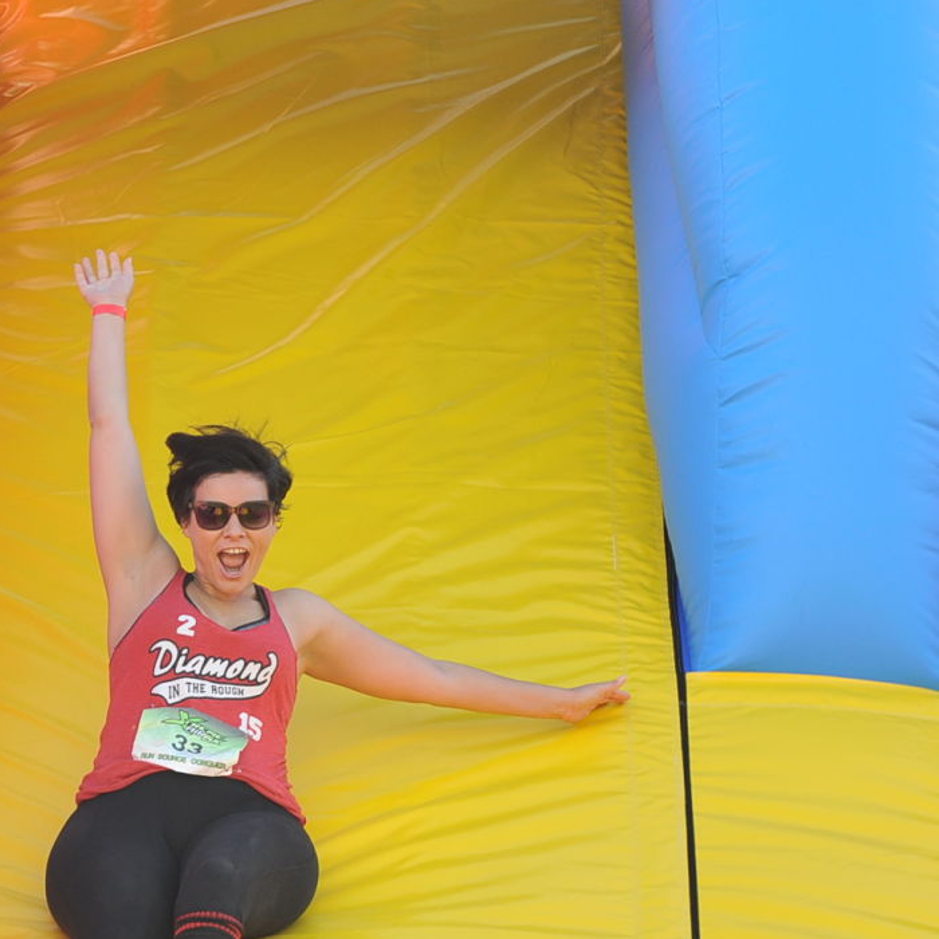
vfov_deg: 5.3
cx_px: 188
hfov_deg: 5.3
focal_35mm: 330
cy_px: 705
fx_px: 10128
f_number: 5.6
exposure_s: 1/1000
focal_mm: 170
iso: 800
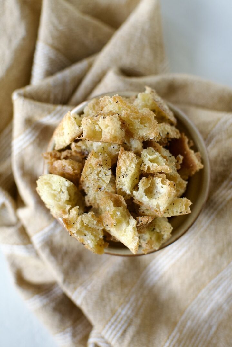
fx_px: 503
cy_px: 174
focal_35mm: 52
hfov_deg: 26.0
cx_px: 116
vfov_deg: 38.2
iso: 800
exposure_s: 1/320
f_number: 3.2
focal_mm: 35
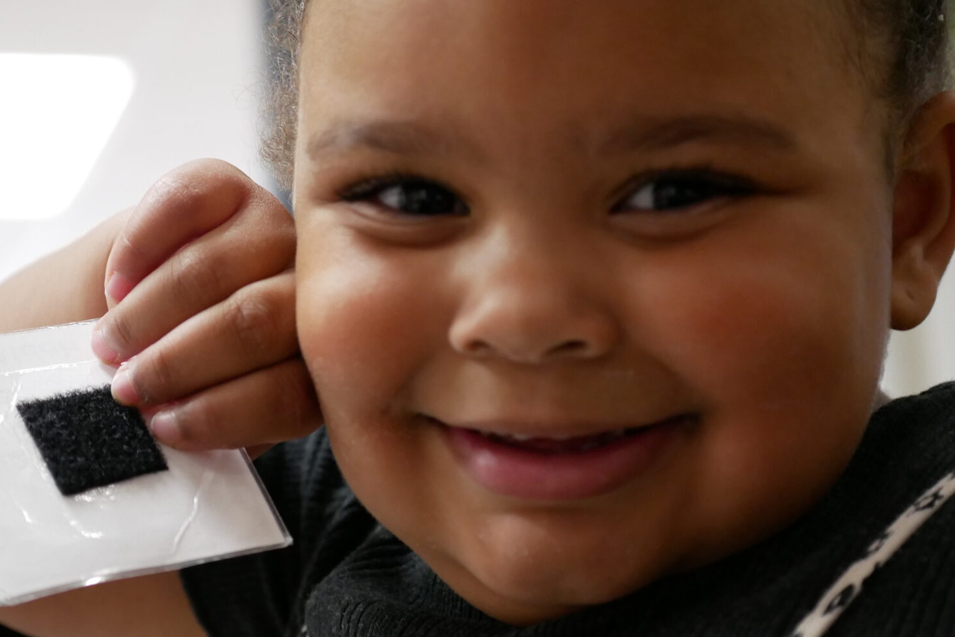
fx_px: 2679
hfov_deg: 20.2
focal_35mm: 101
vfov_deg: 13.5
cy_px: 213
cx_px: 572
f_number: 2.8
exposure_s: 1/80
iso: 1250
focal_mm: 35
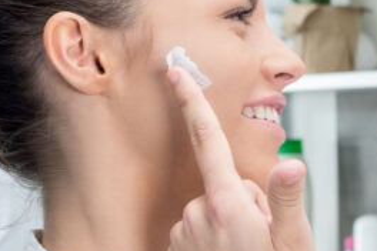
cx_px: 421
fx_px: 2031
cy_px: 206
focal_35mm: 194
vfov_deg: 7.1
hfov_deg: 10.5
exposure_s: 1/200
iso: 100
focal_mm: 50
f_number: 7.1
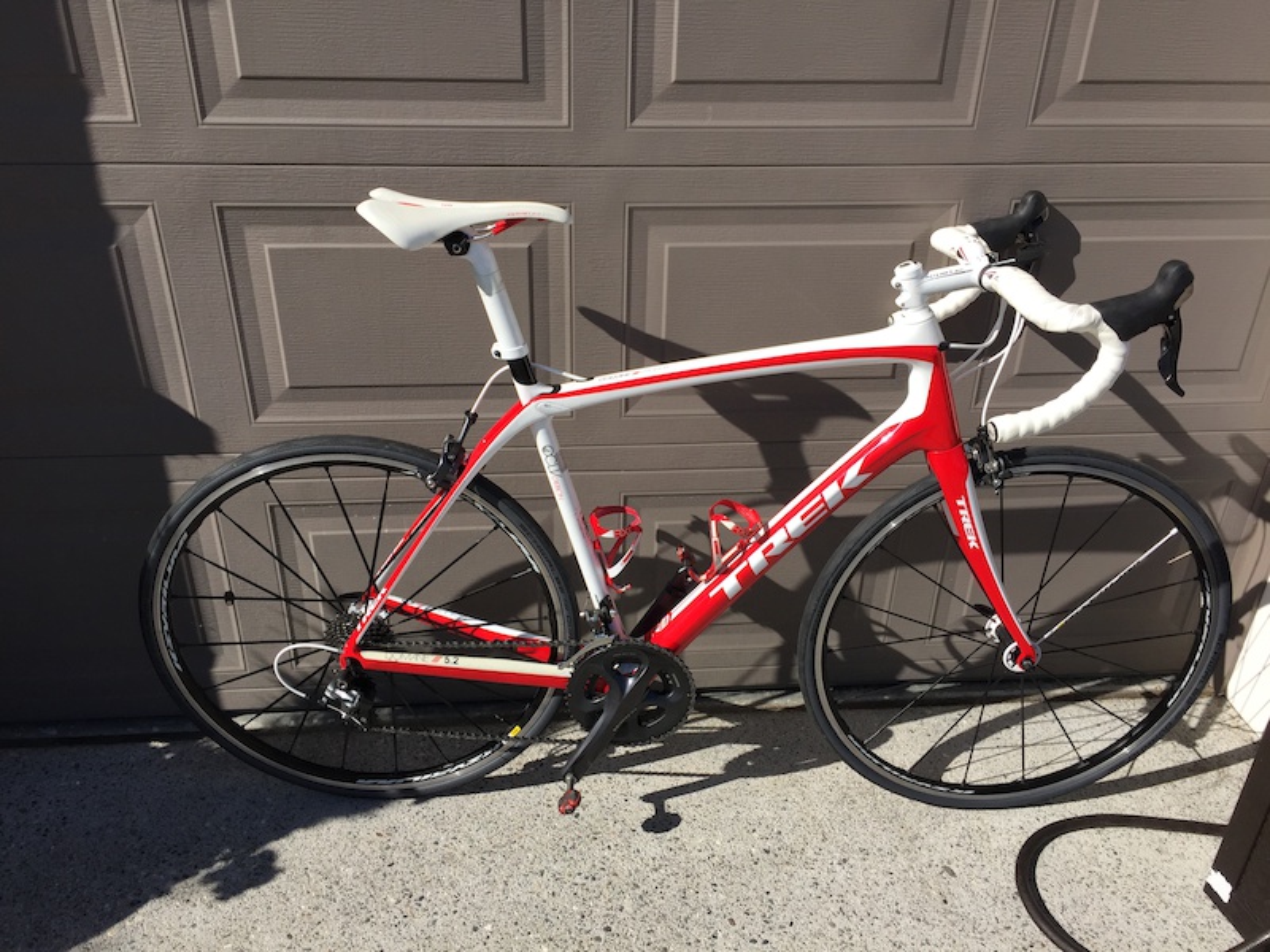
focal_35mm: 29
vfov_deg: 48.2
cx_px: 635
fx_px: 1064
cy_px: 476
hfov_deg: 61.7
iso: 32
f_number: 2.2
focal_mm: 4.15
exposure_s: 1/2198
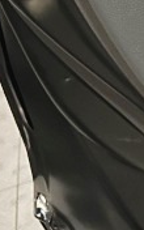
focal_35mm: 148
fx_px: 929
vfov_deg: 12.7
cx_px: 504
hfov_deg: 7.3
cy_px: -199
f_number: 1.78
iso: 640
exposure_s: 1/40
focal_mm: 6.86
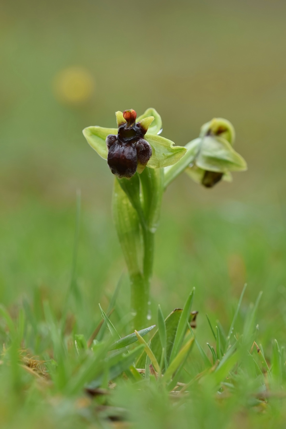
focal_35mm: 158
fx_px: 1877
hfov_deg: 8.7
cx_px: 143
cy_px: 214
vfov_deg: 13.0
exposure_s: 1/400
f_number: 8
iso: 400
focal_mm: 105
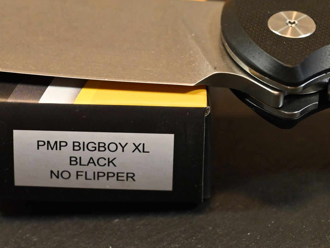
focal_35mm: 134
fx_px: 1278
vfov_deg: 11.1
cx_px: 138
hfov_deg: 14.7
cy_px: 141
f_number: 10
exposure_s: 1/125
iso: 8000
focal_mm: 105
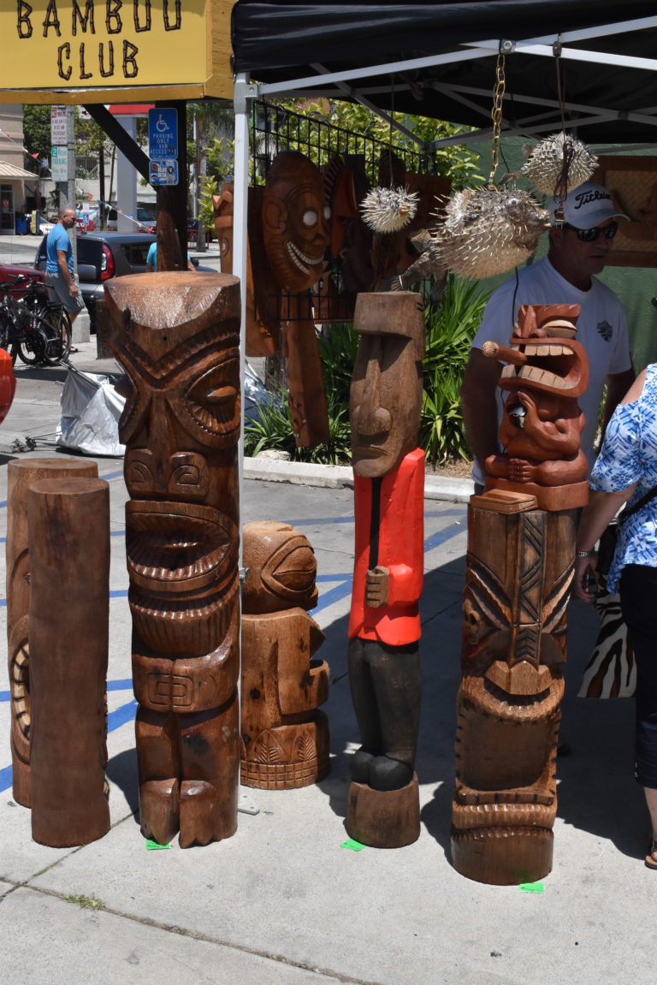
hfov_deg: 29.0
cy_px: 492
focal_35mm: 46
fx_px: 1272
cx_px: 328
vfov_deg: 42.3
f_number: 18
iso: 1250
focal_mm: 31
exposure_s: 1/1250
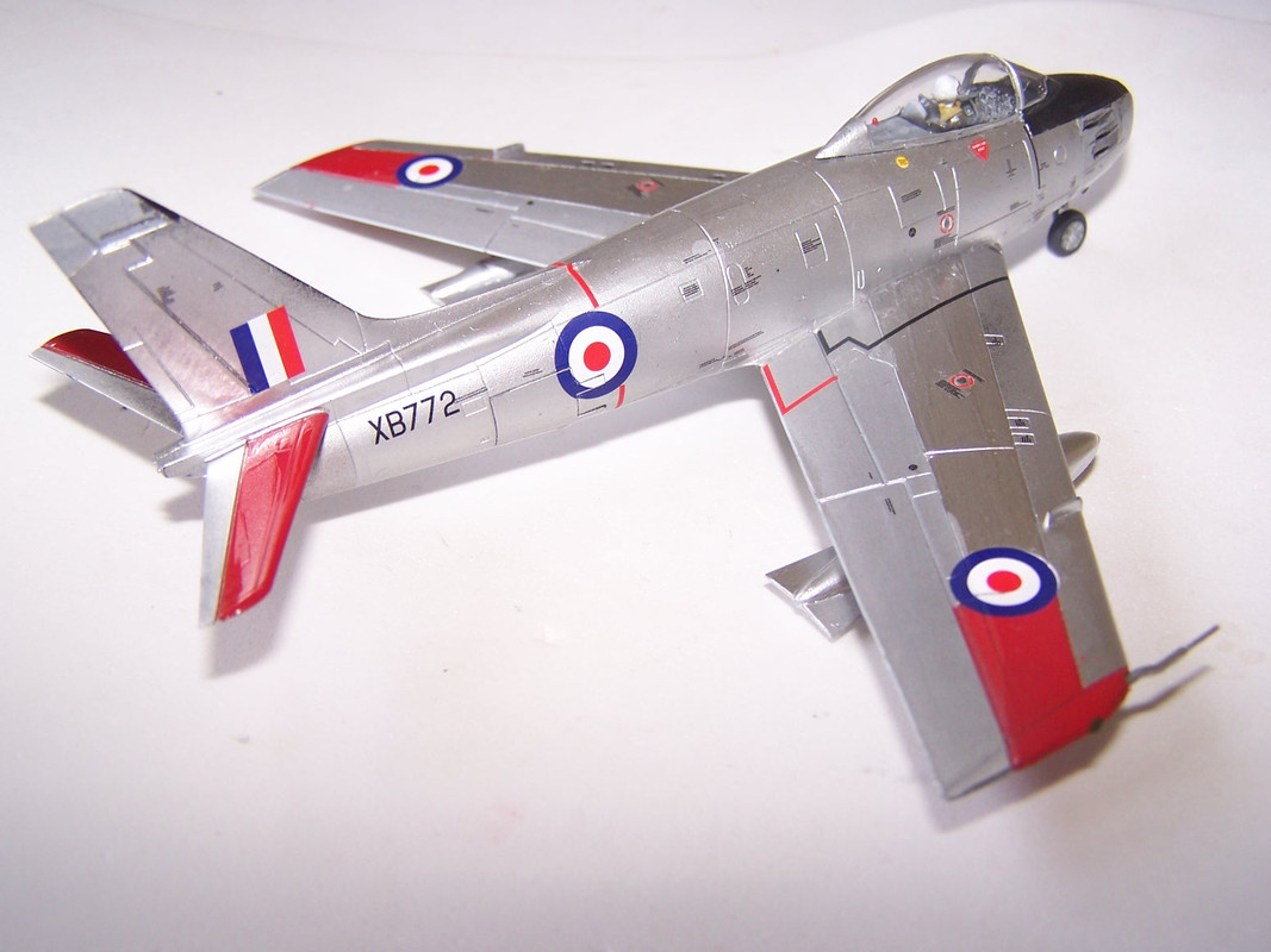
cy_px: 476
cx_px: 636
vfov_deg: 37.7
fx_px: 1395
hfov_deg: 49.0
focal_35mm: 38
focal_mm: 6.3
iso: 80
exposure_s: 1/60
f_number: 2.8
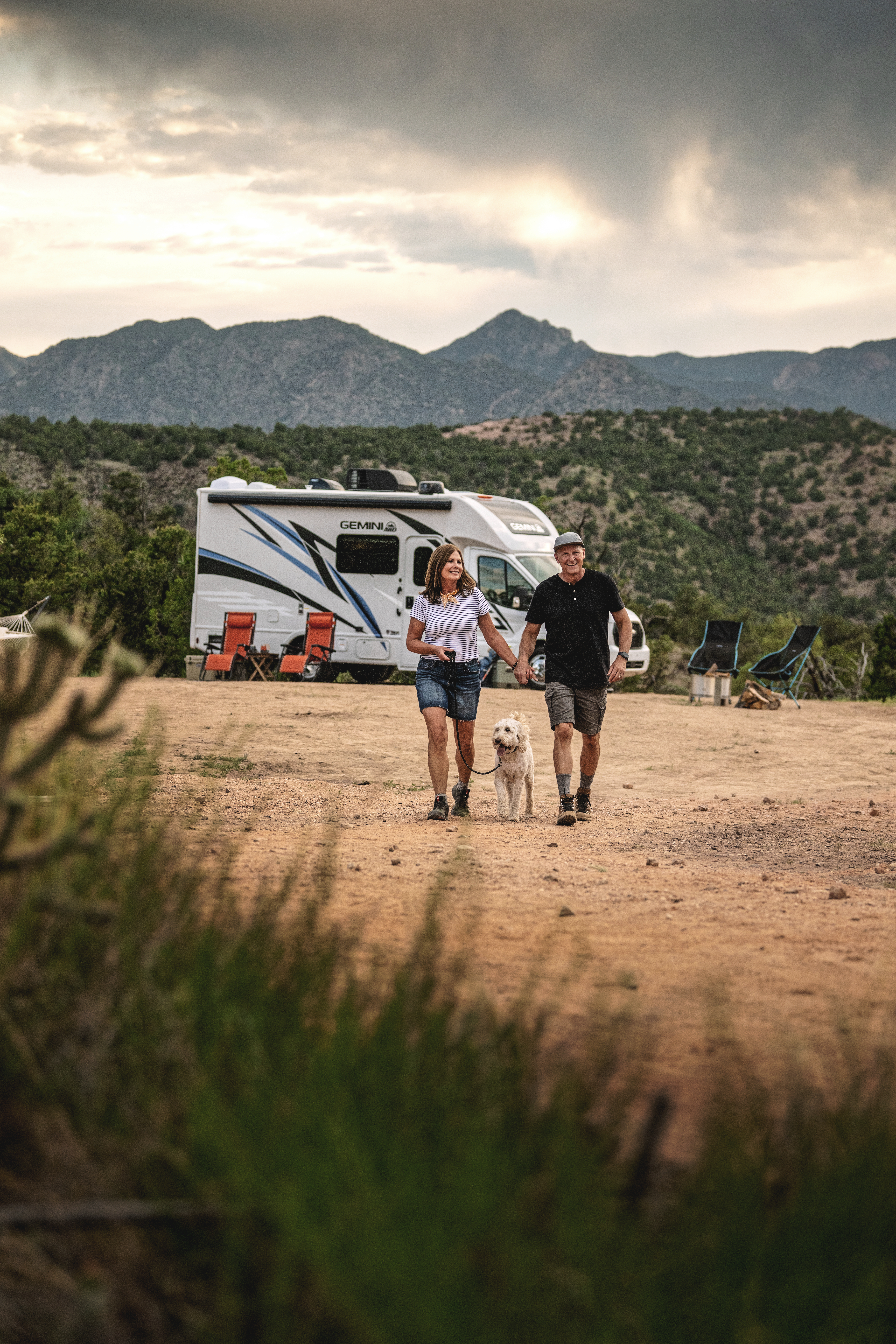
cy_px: 672
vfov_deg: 24.8
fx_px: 3061
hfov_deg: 16.7
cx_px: 448
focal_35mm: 82
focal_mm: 82
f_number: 3.2
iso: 400
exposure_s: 1/2000
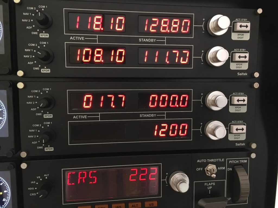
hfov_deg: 61.7
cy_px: 104
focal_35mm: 29
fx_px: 233
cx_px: 139
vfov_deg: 48.2
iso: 250
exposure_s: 1/15
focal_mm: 4.15
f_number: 2.2
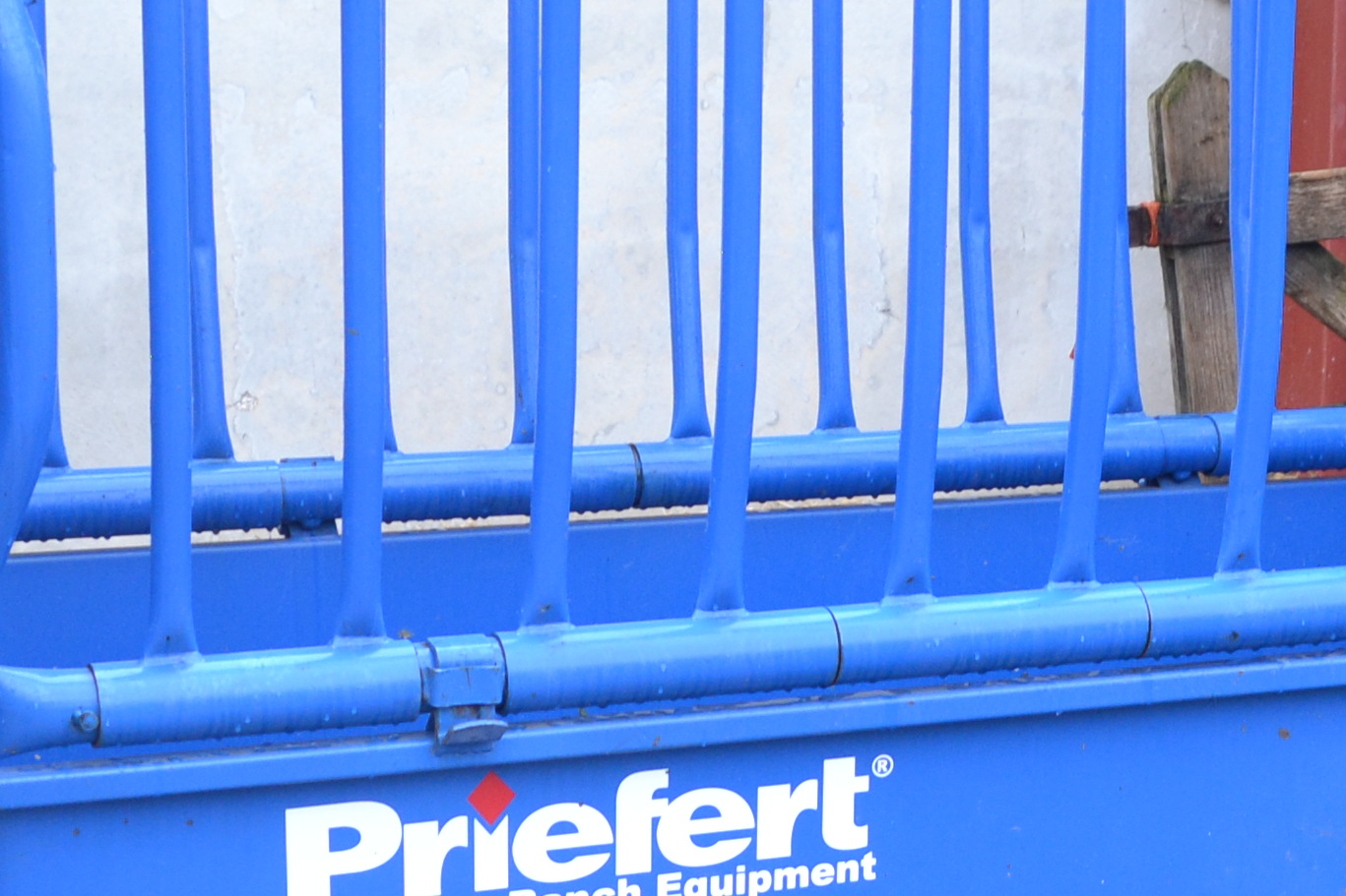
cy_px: 477
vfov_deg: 15.0
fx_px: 3402
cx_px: 788
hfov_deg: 22.4
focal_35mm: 91
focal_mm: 18
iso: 400
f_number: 4.5
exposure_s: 1/80
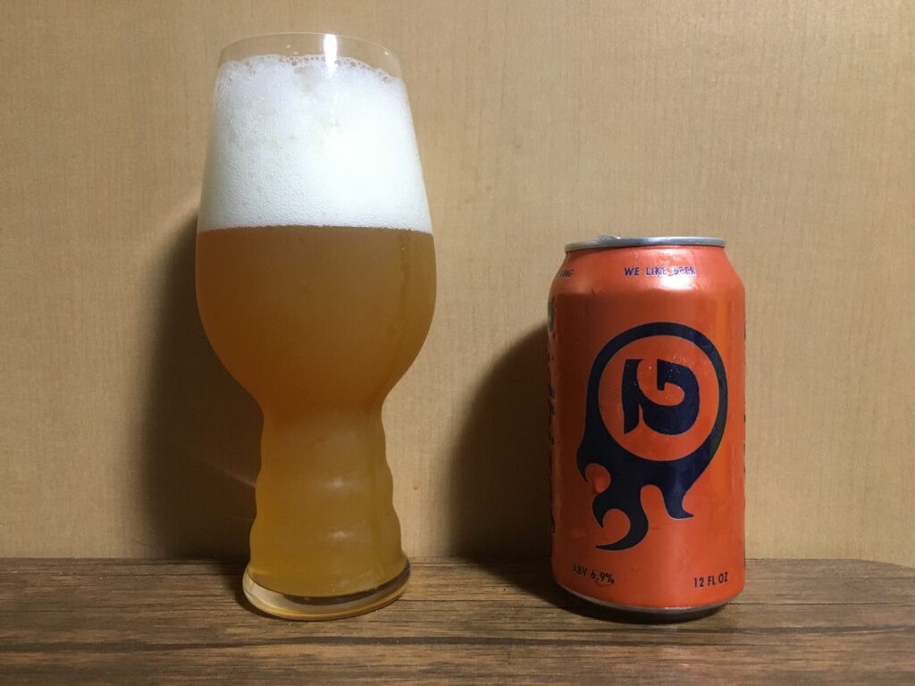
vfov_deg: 48.2
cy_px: 343
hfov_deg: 61.7
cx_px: 458
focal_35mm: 29
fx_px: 767
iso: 200
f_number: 2.2
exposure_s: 1/20
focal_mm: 4.15
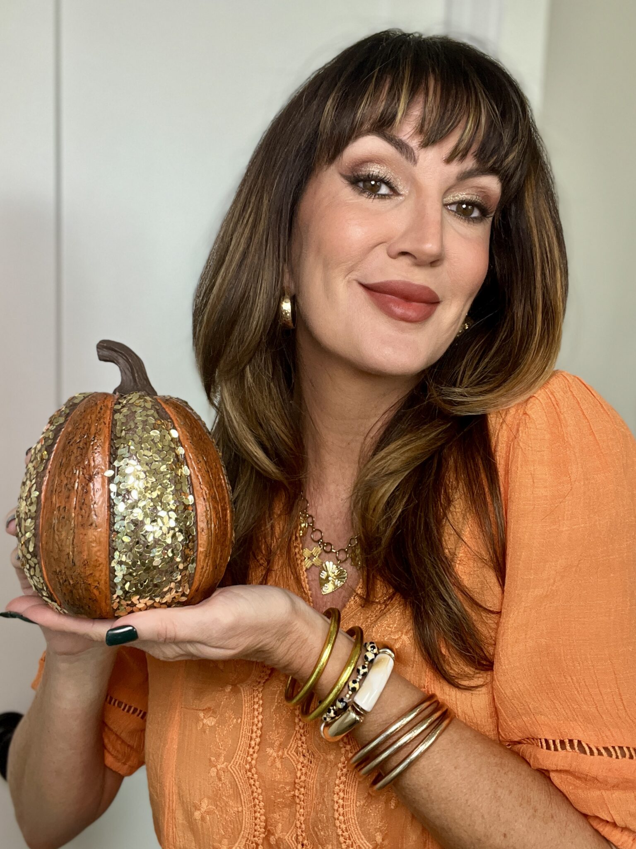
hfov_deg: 46.8
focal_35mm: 30
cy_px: 424
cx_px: 318
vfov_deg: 60.0
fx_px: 735
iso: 100
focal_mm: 2.71
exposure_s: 1/102
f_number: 2.2
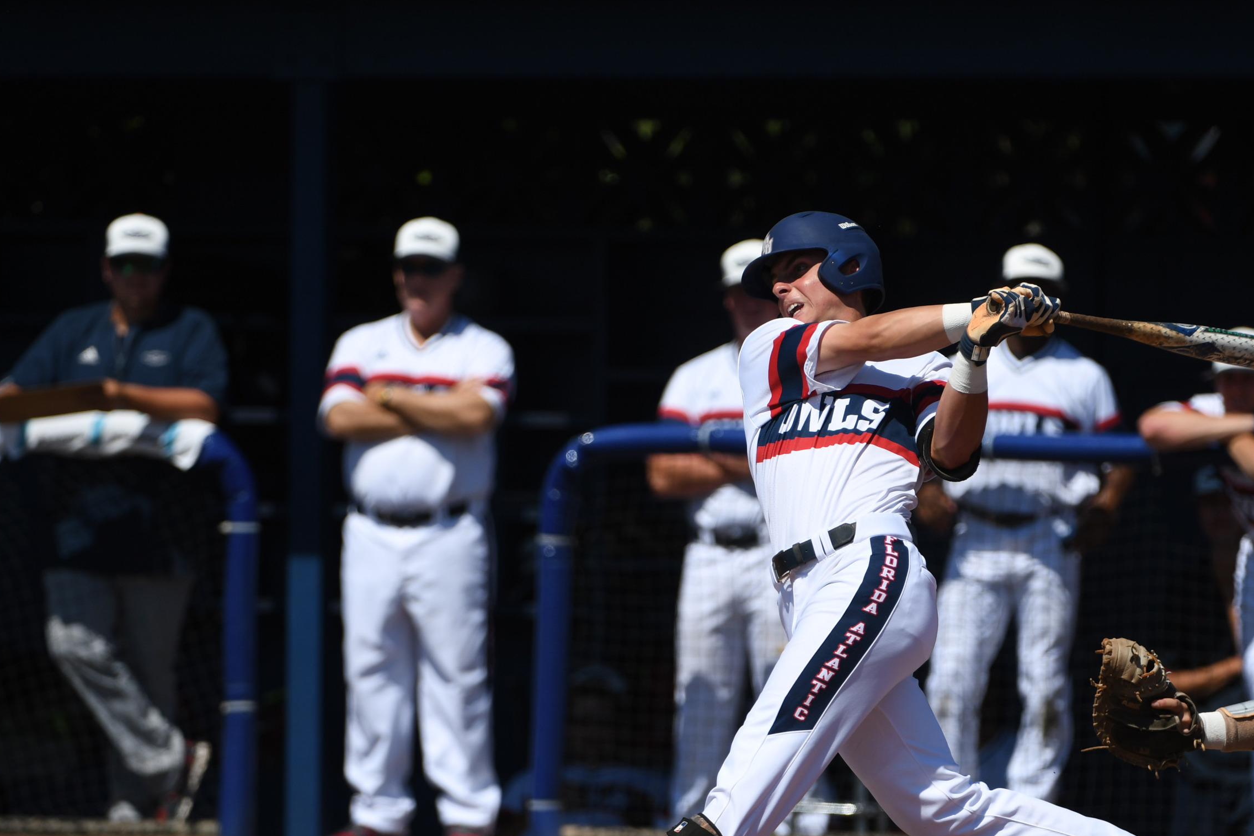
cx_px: 759
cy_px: 504
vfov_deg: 2.0
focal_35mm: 673
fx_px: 23444
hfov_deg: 3.1
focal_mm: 340
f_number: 4
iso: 200
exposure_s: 1/4000
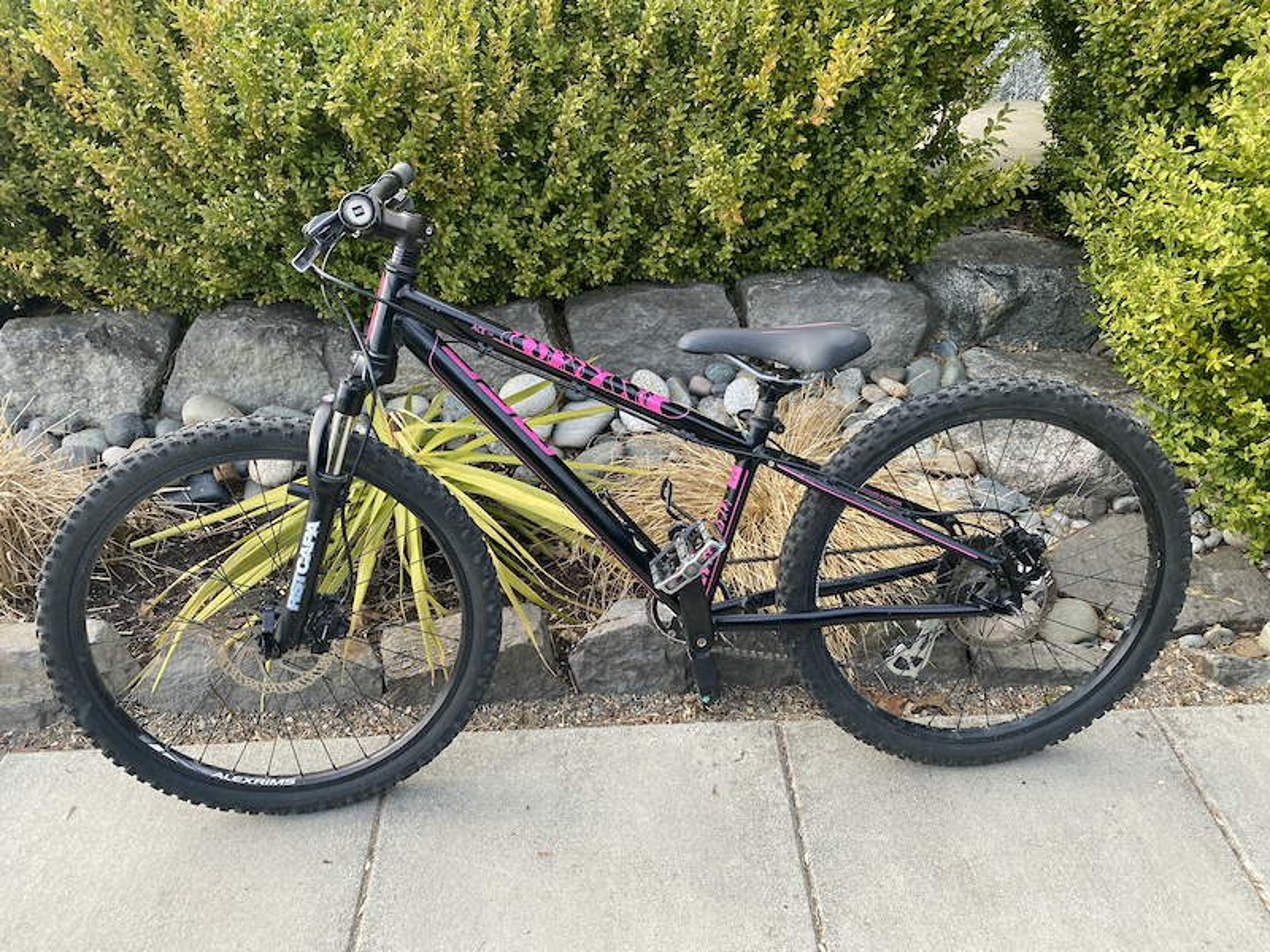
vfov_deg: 53.1
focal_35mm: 26
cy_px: 476
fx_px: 954
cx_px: 635
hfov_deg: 67.3
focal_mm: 4.25
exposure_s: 1/122
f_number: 1.8
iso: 40
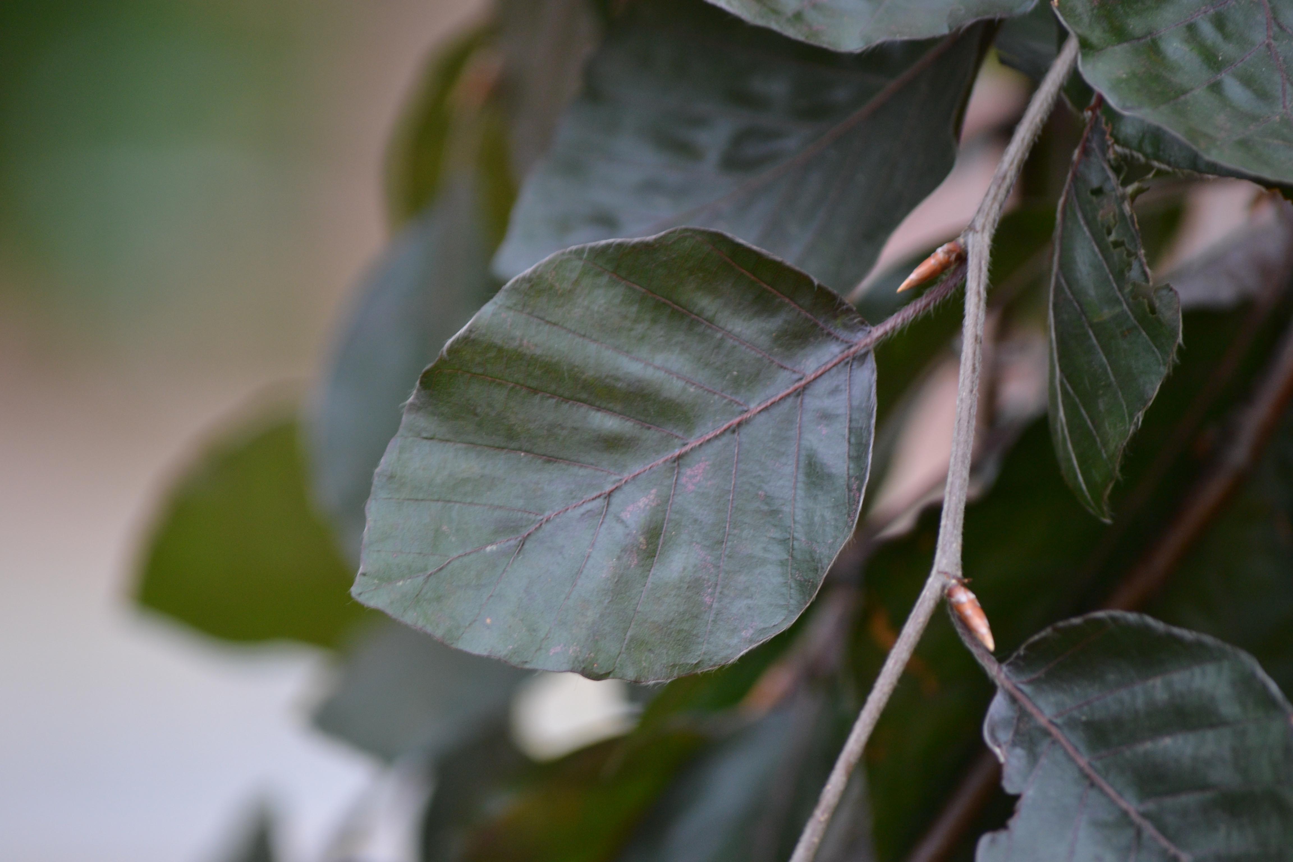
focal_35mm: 300
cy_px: 431
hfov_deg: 6.9
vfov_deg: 4.6
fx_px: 10774
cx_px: 646
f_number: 5.6
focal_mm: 200
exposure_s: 1/125
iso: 450
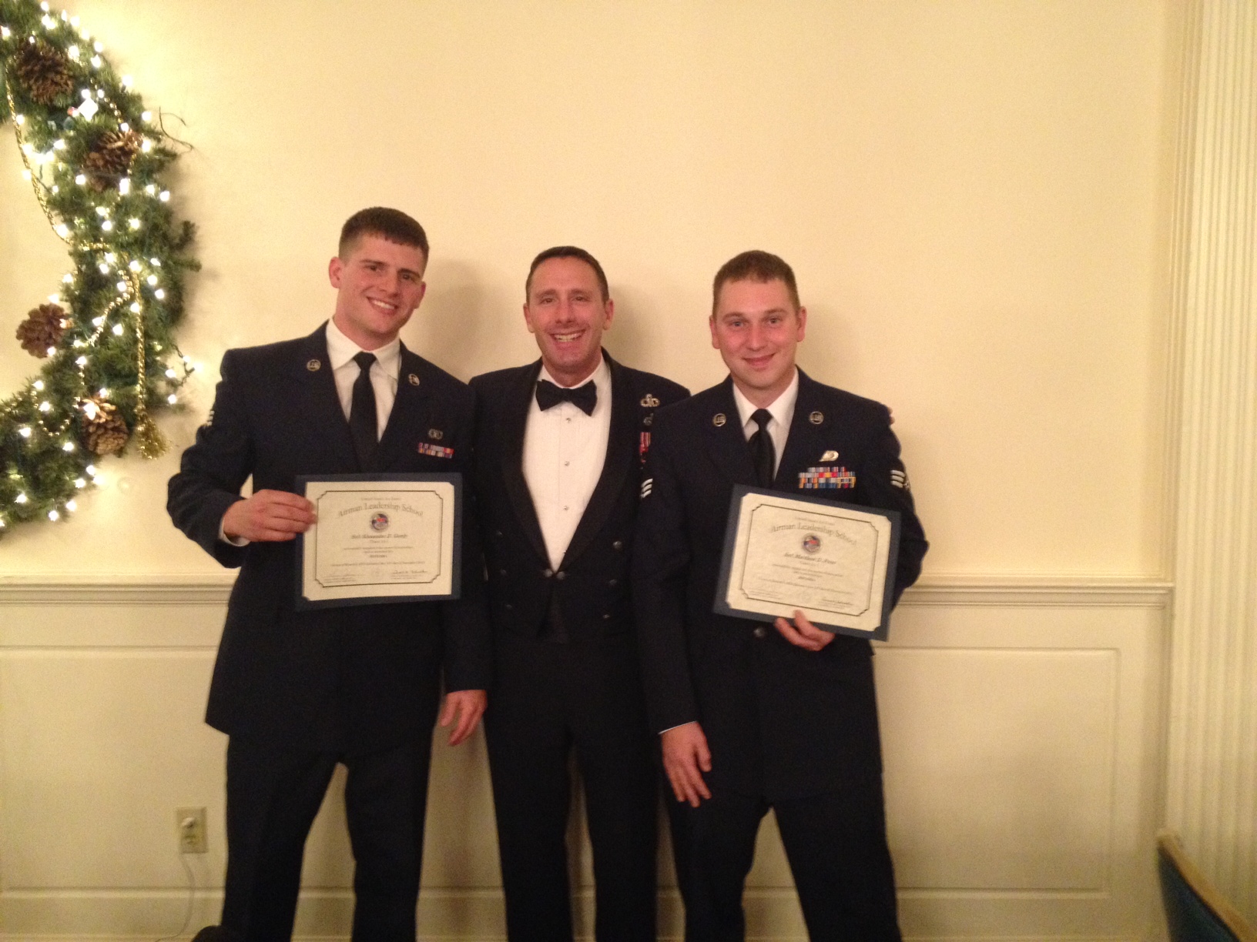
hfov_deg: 52.6
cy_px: 471
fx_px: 1271
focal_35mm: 35
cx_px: 628
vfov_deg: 40.7
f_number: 2.4
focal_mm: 4.28
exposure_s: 1/17
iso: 400
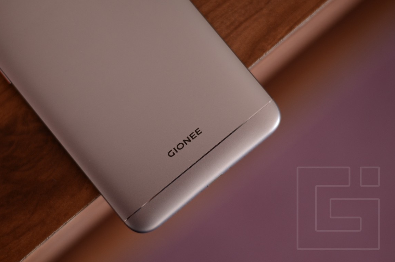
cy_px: 130
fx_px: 854
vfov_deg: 17.4
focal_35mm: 78
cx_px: 191
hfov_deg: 26.0
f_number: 1.8
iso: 400
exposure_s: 1/125
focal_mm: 50
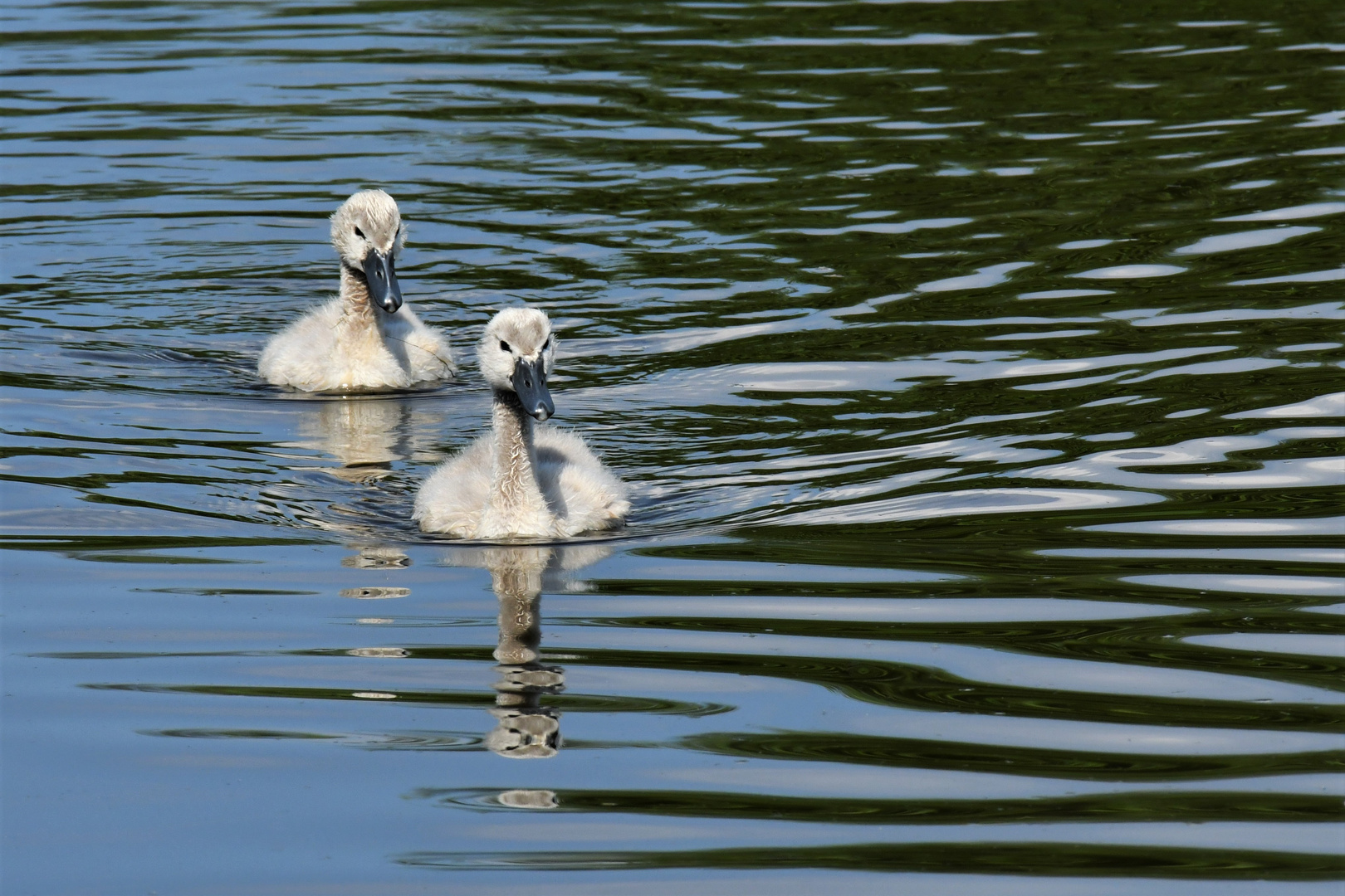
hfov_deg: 2.7
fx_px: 28019
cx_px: 672
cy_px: 448
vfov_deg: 1.8
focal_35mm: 750
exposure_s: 1/1000
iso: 500
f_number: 13
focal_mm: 500
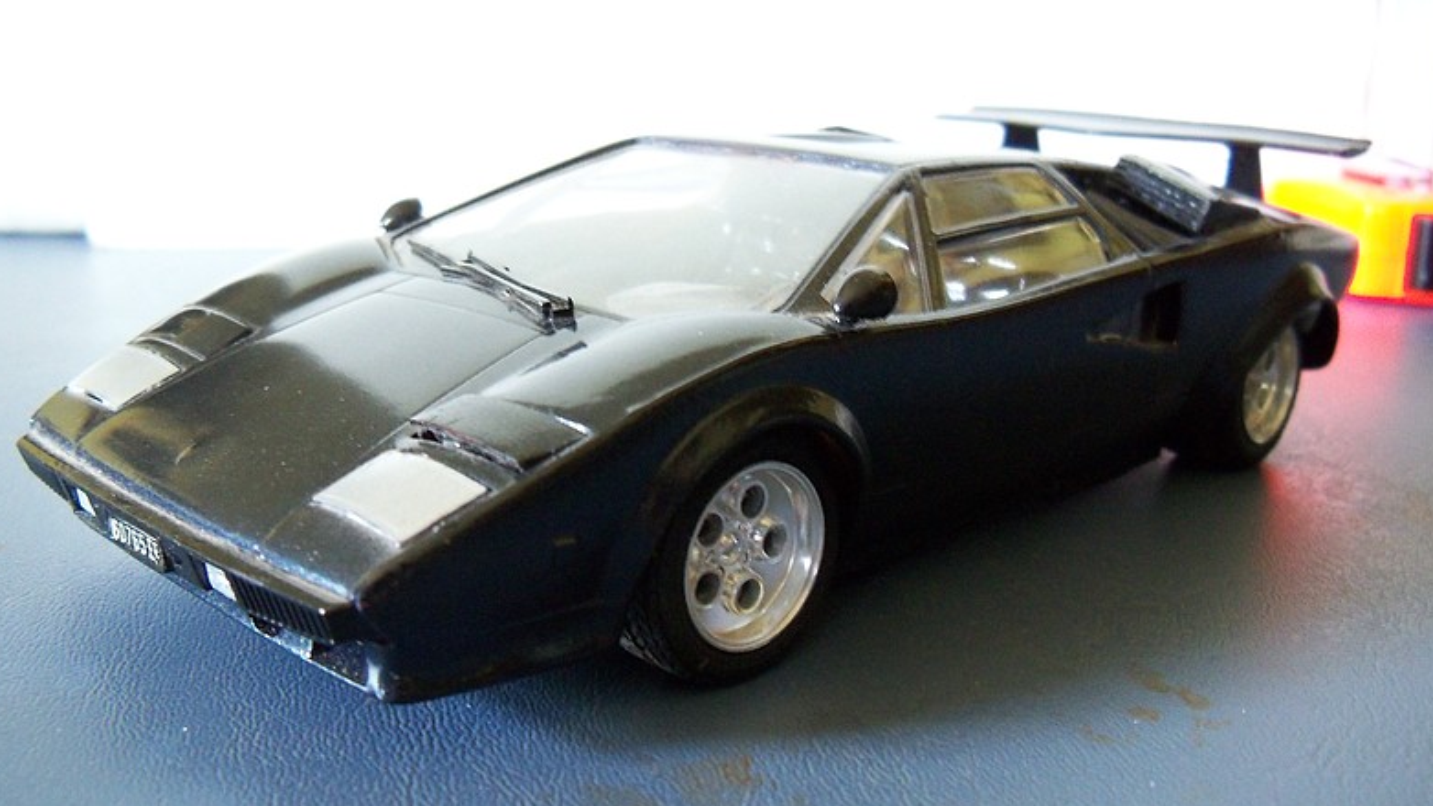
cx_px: 711
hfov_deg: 51.6
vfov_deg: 30.4
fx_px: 1482
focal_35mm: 39
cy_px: 454
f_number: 3.5
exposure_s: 1/3.2
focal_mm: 6.2
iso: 400
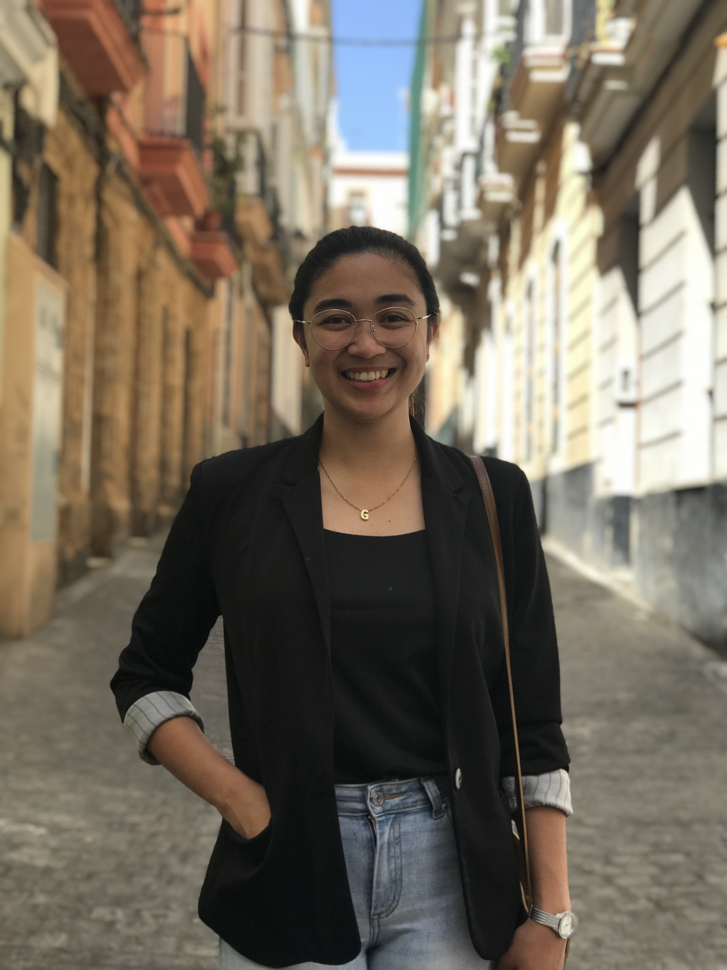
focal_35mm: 57
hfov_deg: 25.7
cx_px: 364
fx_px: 1596
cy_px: 485
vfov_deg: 33.8
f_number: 2.8
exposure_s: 1/339
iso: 20
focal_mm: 6.6
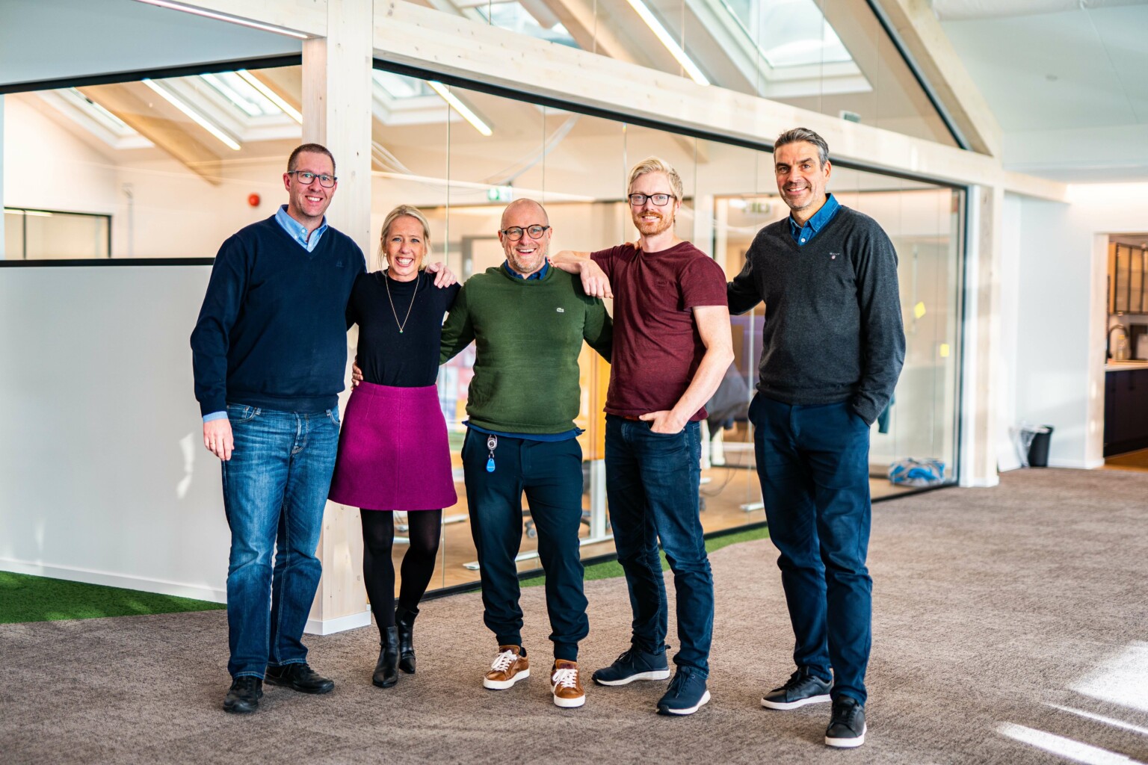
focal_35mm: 50
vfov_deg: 27.0
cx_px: 574
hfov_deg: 39.6
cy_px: 382
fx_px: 1594
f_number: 1.4
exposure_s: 1/250
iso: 125
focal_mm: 50
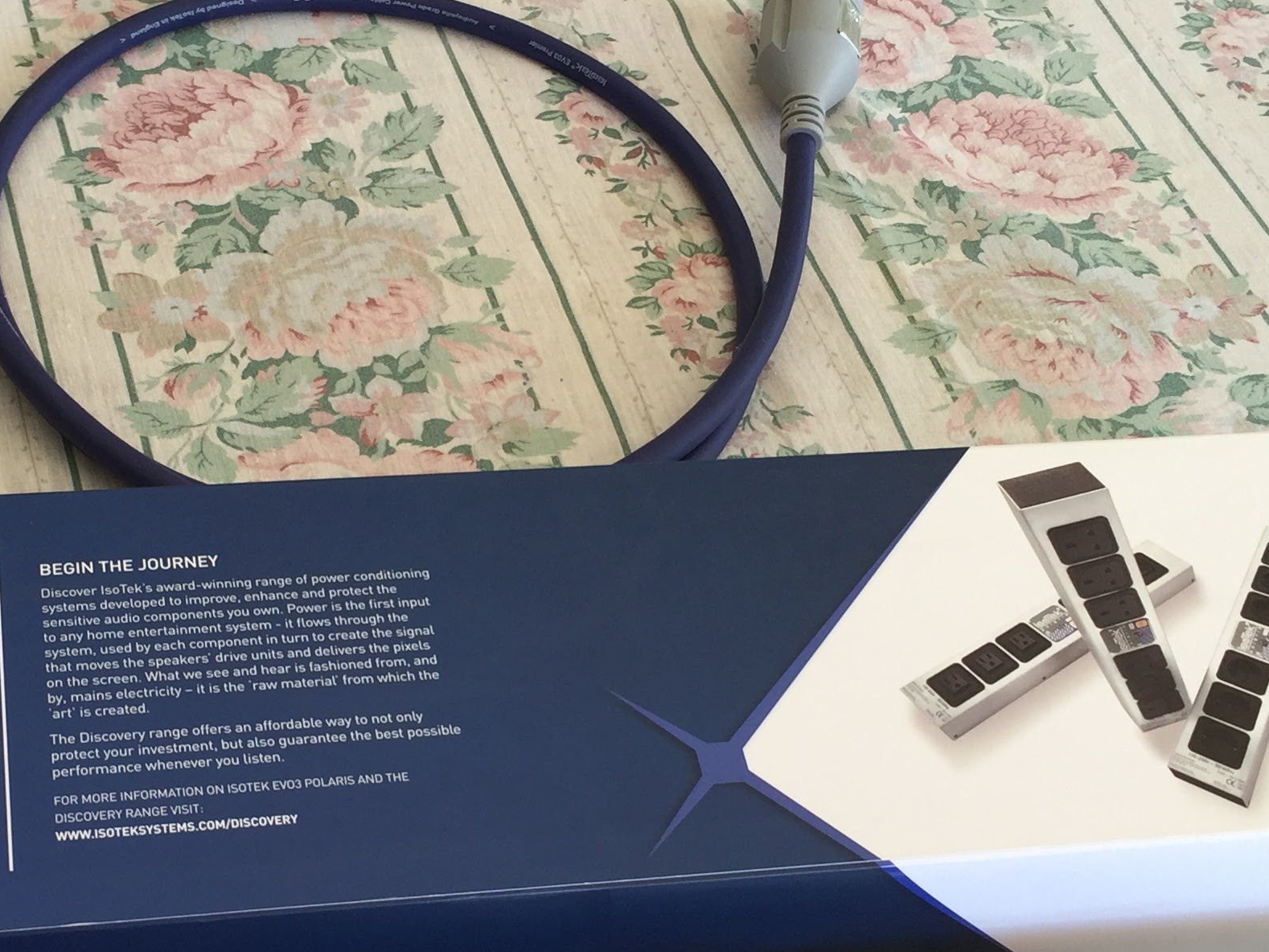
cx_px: 409
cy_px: 609
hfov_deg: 31.9
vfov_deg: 24.3
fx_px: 2199
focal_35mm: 60
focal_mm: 4.15
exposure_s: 1/100
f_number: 2.2
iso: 32
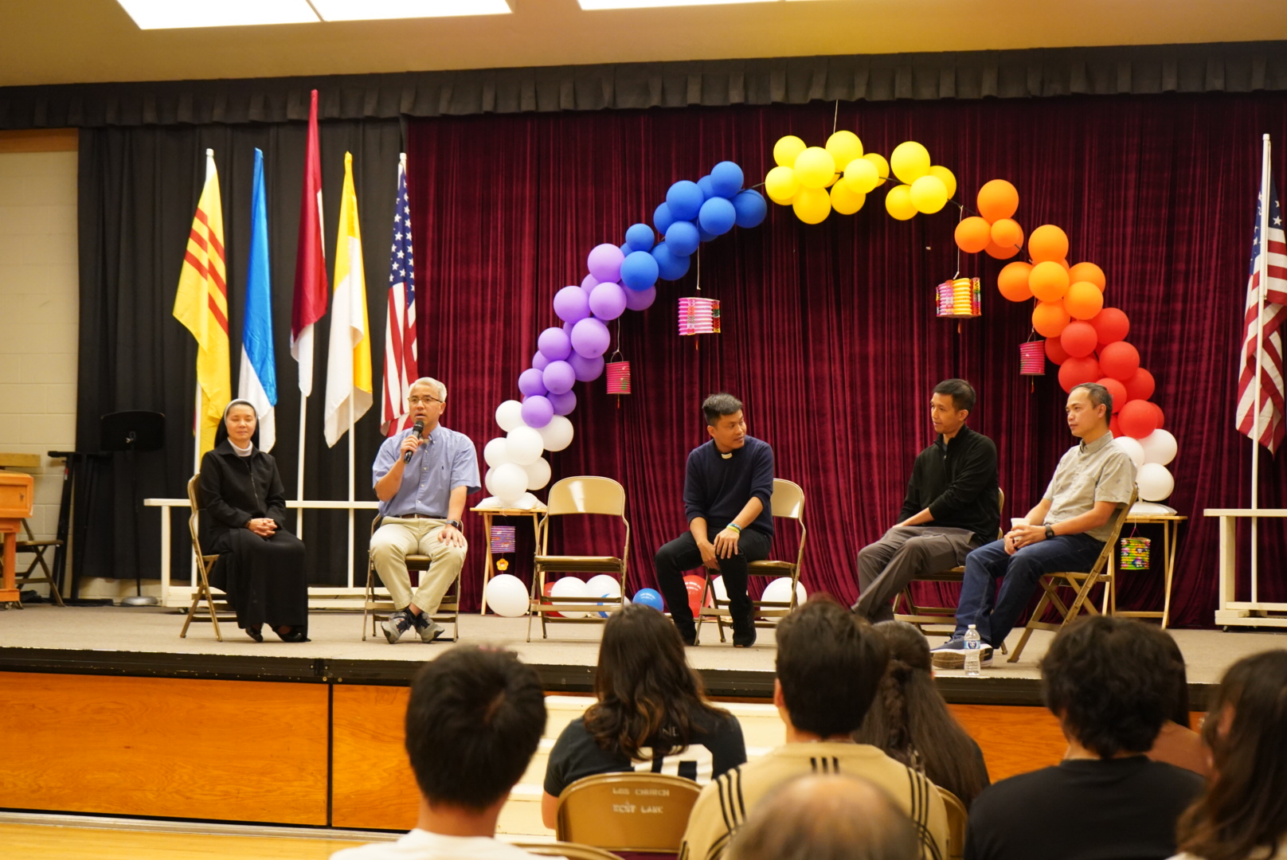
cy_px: 430
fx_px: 2361
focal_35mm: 66
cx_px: 644
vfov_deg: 20.6
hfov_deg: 30.5
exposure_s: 1/80
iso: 4000
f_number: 5.6
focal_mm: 66
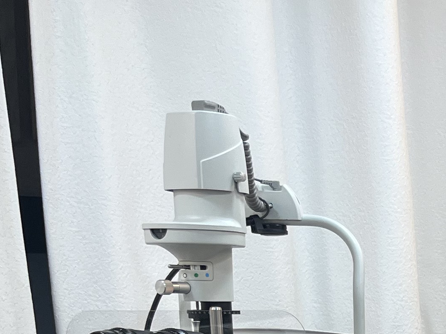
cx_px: 664
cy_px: 588
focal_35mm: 99
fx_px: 1275
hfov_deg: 17.8
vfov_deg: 13.5
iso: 50
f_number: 1.6
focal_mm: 5.1
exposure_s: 1/76
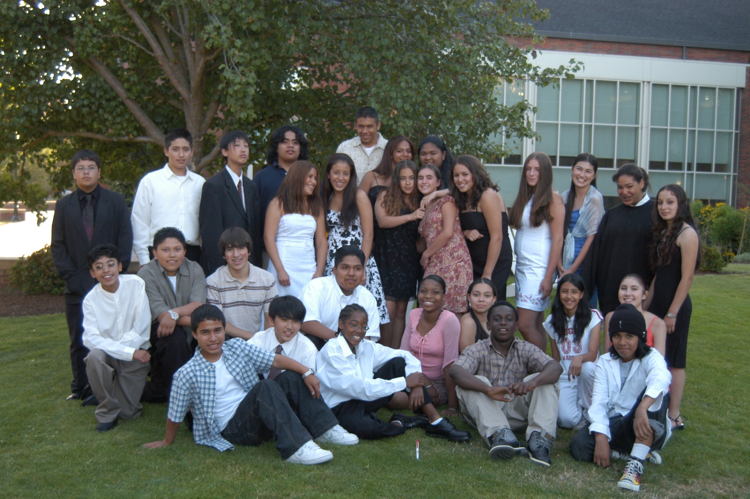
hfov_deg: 35.1
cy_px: 250
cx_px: 375
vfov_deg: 23.7
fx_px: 1186
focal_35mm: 57
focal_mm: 38
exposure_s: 1/200
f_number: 4
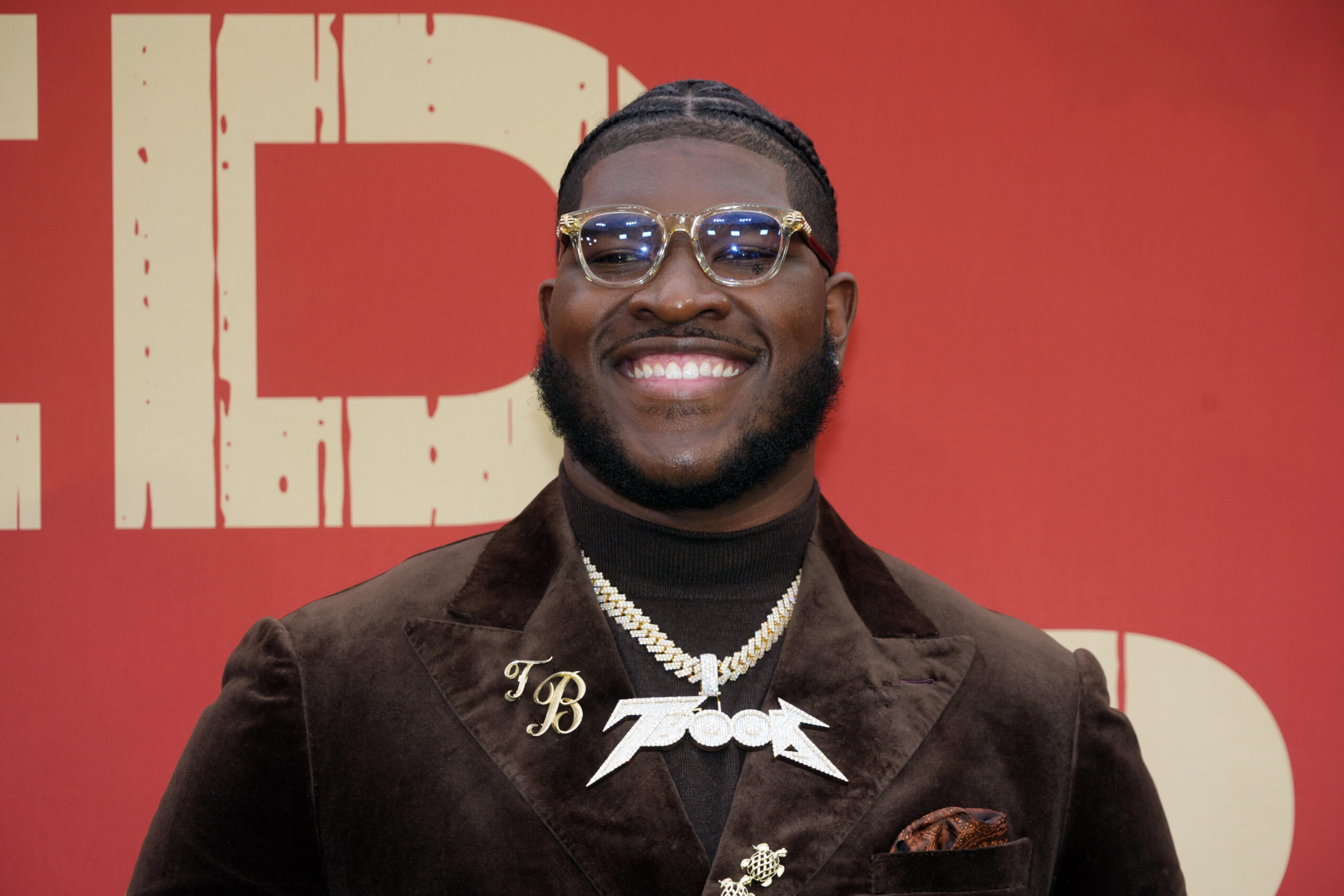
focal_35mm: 130
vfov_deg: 10.6
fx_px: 4853
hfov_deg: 15.8
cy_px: 448
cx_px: 672
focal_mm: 130
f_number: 6.3
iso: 400
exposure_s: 1/250
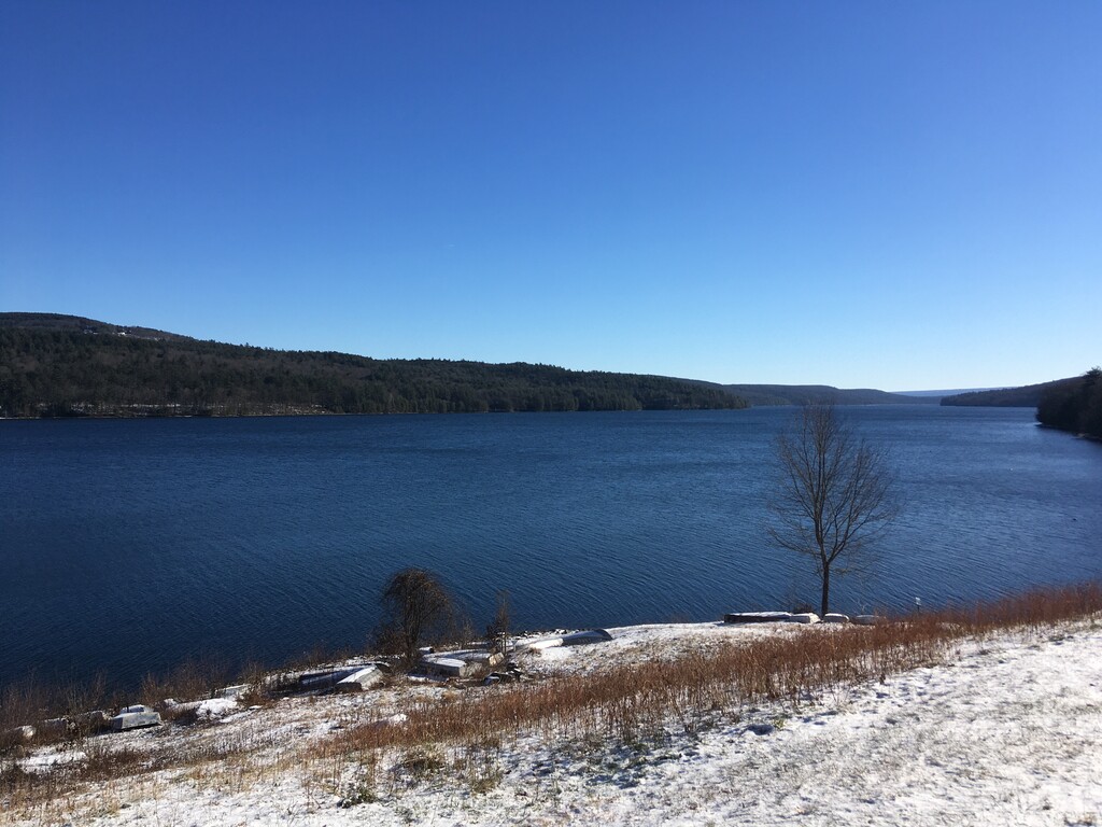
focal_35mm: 29
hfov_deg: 61.7
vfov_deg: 48.2
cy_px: 414
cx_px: 551
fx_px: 923
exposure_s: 1/2024
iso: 25
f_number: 2.2
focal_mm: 4.15
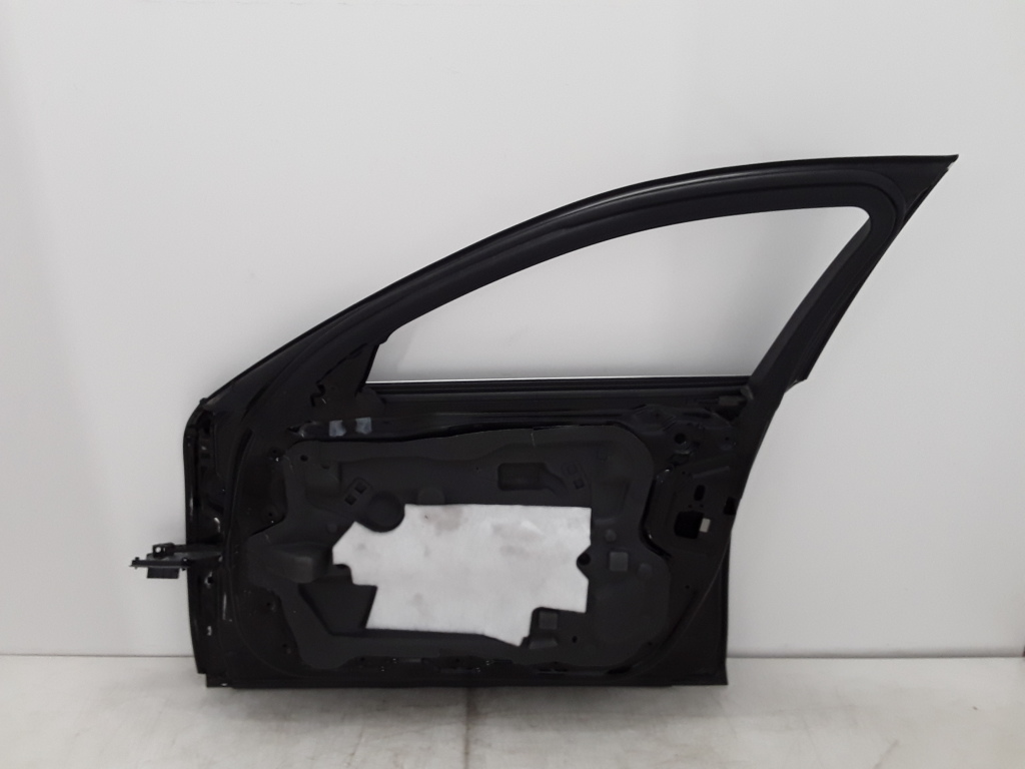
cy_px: 384
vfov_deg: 51.4
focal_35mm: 27
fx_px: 799
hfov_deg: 65.3
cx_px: 512
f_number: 1.9
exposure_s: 1/33
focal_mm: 2.91
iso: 80
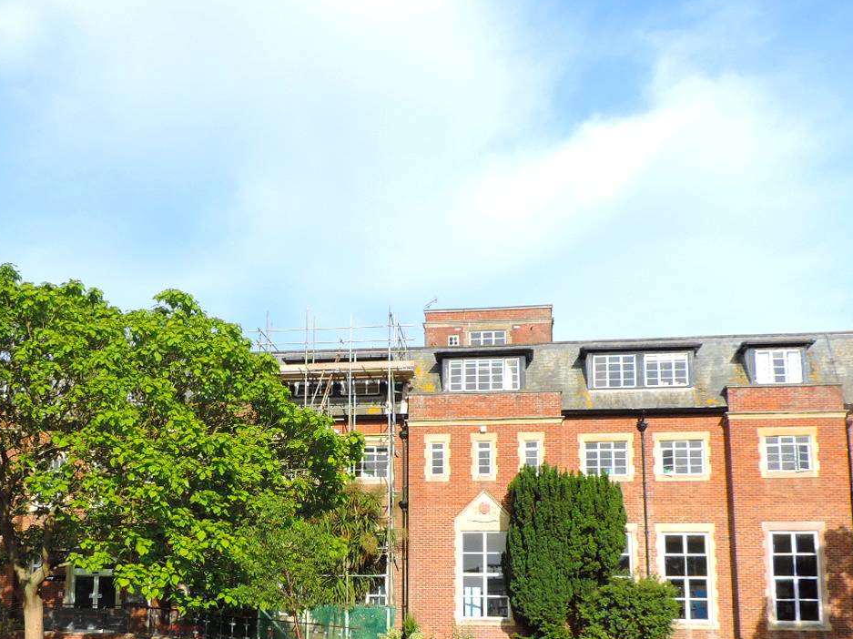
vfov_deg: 34.6
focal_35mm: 41
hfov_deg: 45.2
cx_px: 292
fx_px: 1010
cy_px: 451
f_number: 3
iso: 80
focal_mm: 4.3
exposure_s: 1/1000
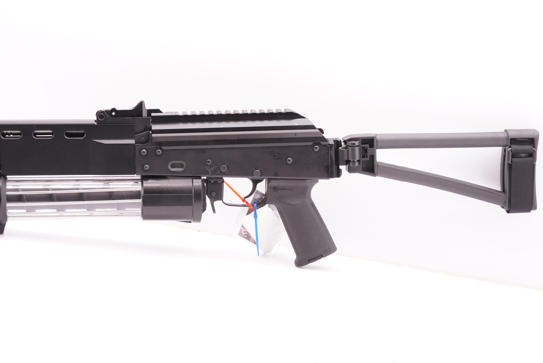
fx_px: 1343
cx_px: 229
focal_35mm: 89
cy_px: 171
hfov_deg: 22.8
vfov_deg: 15.4
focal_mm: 50
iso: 1000
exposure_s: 1/125
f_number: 5.6
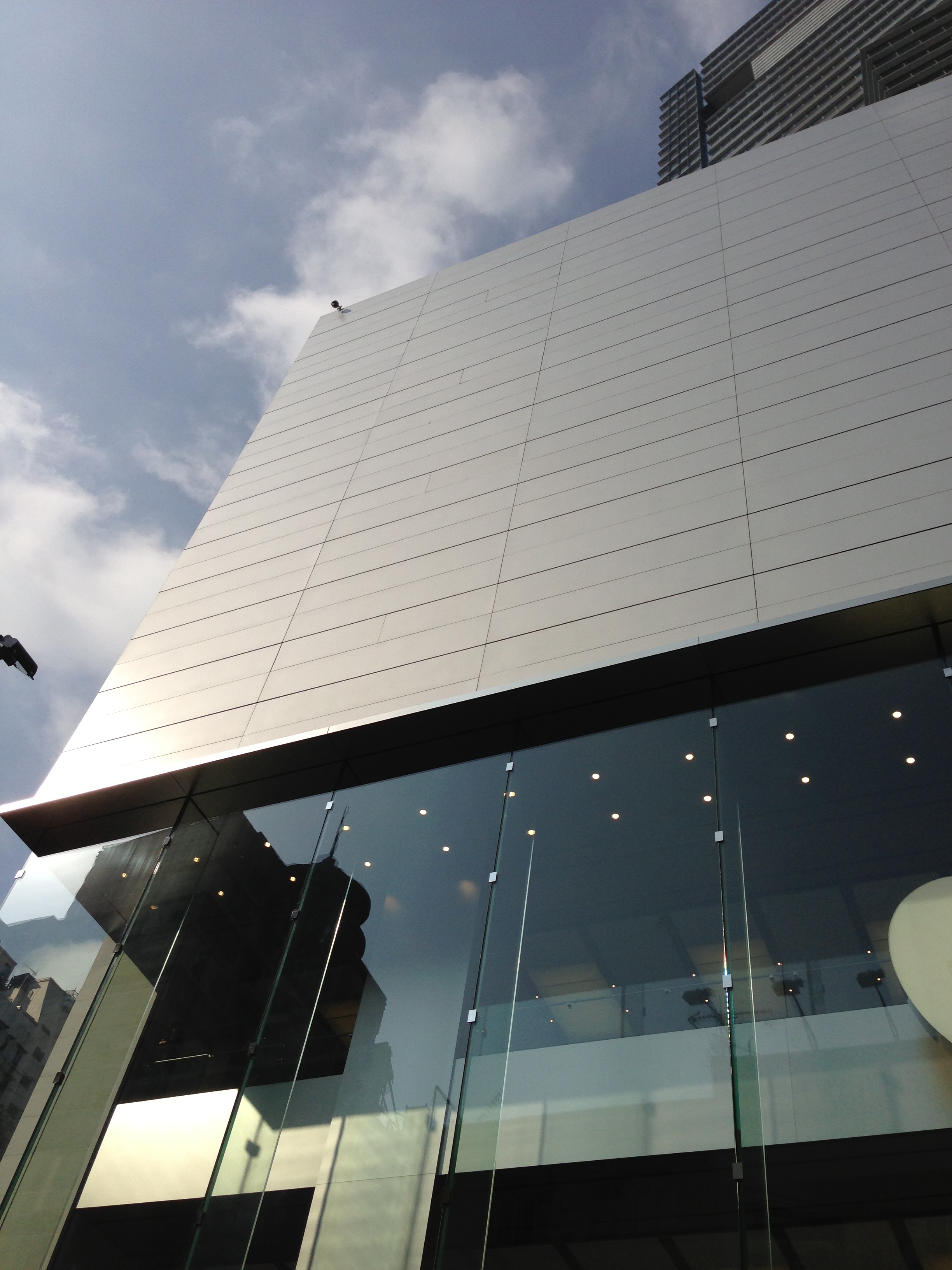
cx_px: 476
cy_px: 635
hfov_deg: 42.9
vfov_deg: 55.4
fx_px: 1210
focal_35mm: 33
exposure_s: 1/3623
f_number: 2.4
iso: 50
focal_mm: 4.13
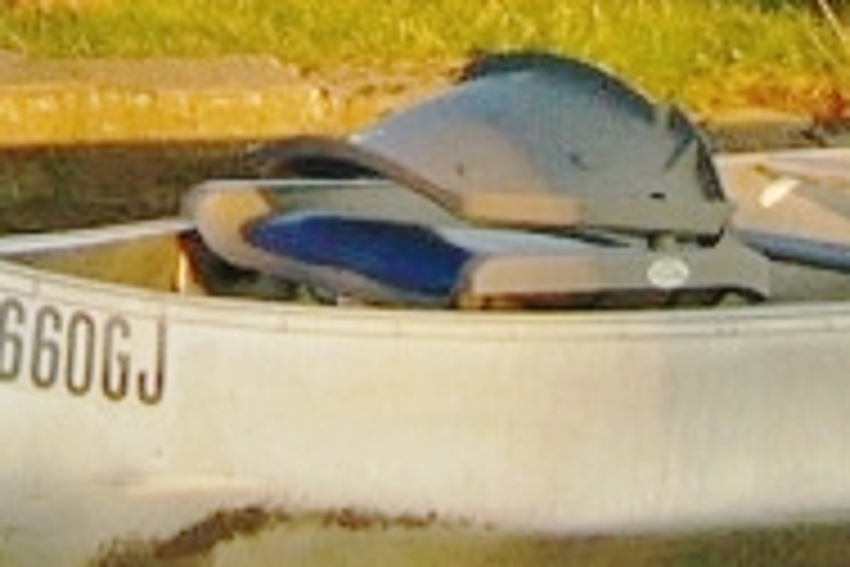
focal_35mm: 246
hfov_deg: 8.2
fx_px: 5808
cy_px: -688
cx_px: -378
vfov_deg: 5.4
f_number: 2.8
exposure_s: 1/100
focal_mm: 5.8
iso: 100
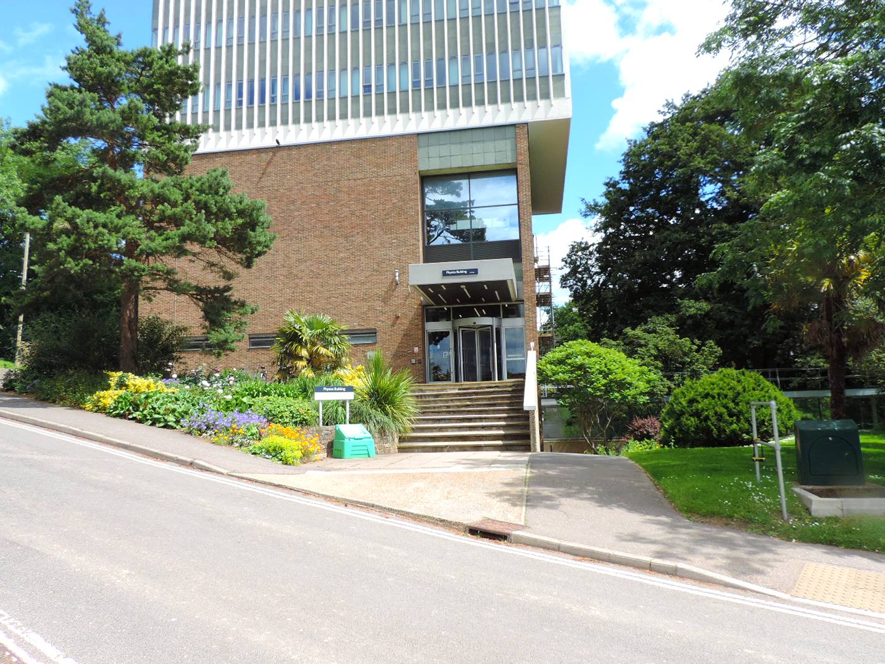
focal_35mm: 27
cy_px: 306
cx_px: 405
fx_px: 690
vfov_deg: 51.3
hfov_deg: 65.2
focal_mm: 4.3
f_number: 3
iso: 80
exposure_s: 1/640
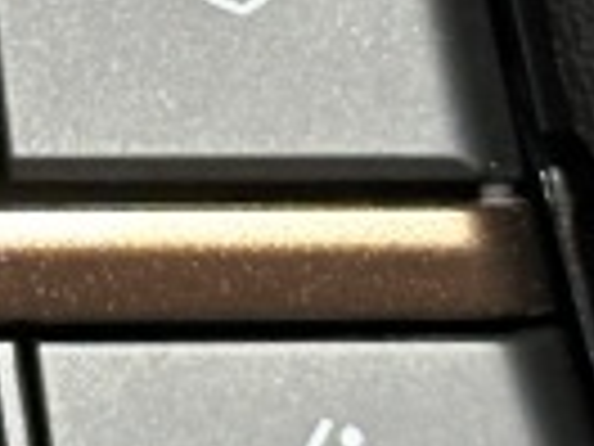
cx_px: -194
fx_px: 6383
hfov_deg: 5.3
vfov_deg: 4.0
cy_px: -225
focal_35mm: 372
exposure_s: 1/40
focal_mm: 6.86
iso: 320
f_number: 1.78
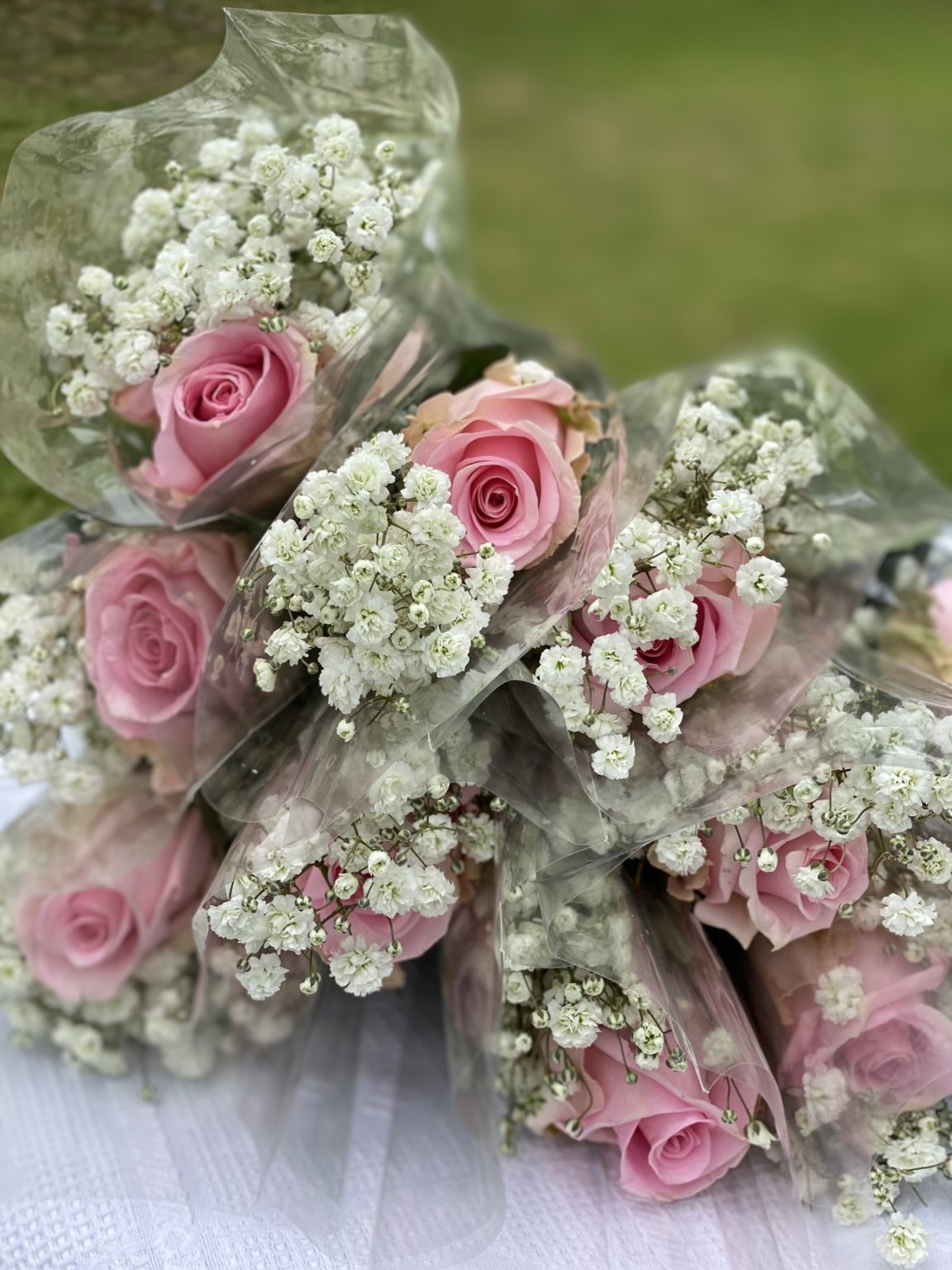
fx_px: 1907
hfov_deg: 28.0
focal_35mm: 52
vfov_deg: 36.8
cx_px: 476
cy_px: 635
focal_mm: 6
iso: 20
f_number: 2
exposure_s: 1/1845
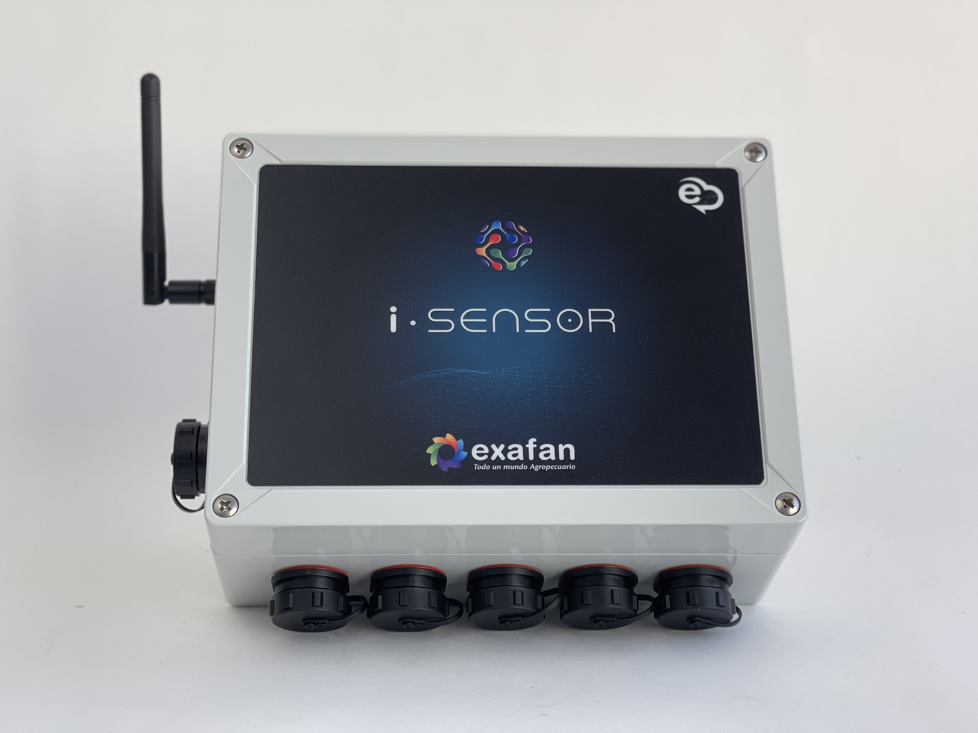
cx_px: 489
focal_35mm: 64
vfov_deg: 22.9
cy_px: 366
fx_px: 1808
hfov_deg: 30.3
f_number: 2.2
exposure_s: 1/100
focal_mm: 7.5
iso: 40
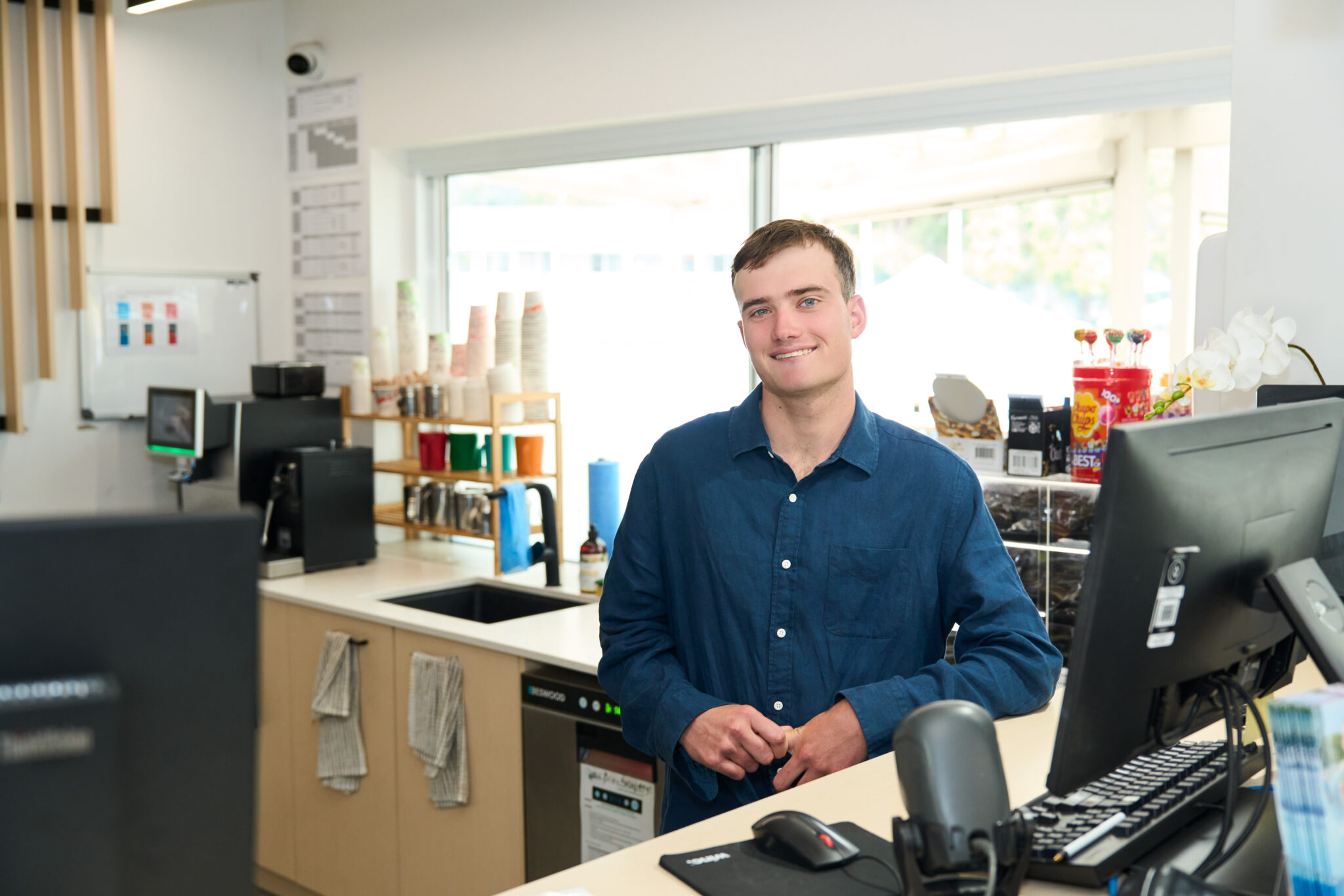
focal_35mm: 39
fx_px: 1456
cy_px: 448
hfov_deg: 49.6
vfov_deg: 34.2
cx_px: 672
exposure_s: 1/160
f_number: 3.2
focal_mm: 39
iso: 1250
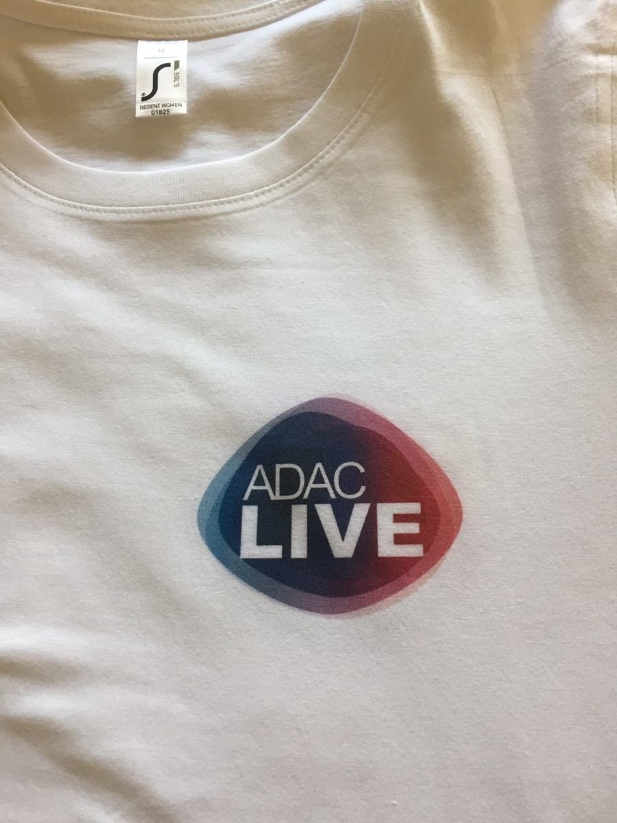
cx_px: 308
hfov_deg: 48.2
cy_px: 412
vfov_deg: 61.7
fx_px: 689
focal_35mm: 29
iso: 50
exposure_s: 1/33
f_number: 2.2
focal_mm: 4.15
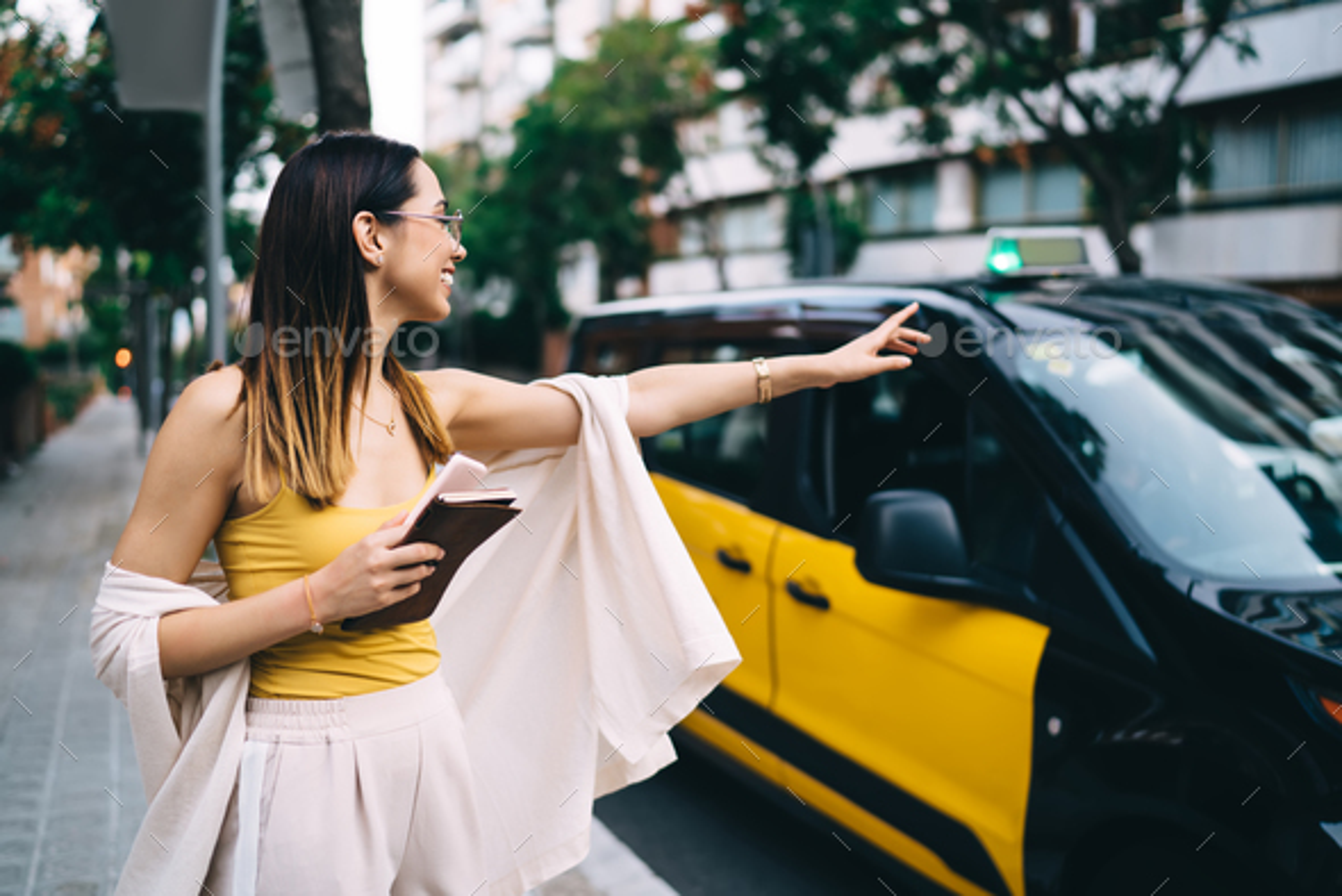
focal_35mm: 35
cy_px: 448
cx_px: 671
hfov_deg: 54.4
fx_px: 1305
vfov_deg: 37.9
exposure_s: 1/250
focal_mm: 35
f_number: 1.4
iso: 160
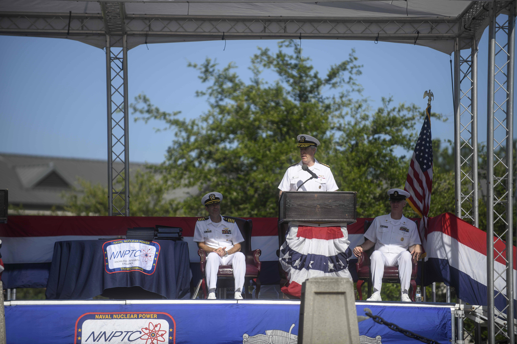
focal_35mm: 200
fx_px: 2872
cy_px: 172
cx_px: 258
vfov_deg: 6.9
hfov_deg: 10.3
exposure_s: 1/2000
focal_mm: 200
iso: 80
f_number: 2.8
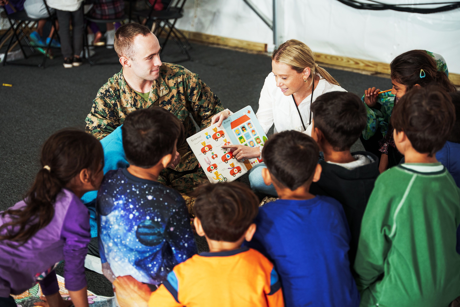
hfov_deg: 34.0
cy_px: 154
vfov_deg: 23.1
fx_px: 751
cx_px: 230
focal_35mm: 59
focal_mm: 58.8
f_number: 2.8
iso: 640
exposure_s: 1/125
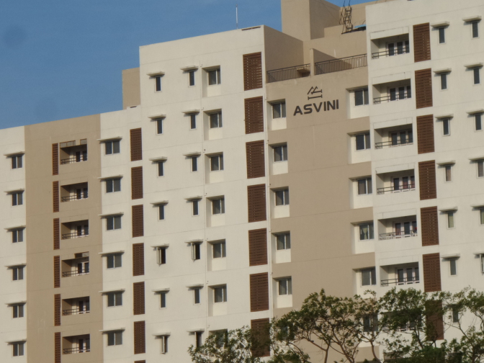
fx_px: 2097
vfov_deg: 9.9
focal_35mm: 150
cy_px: 197
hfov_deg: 13.1
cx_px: 321
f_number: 5.4
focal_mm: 18.9
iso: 100
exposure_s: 1/750
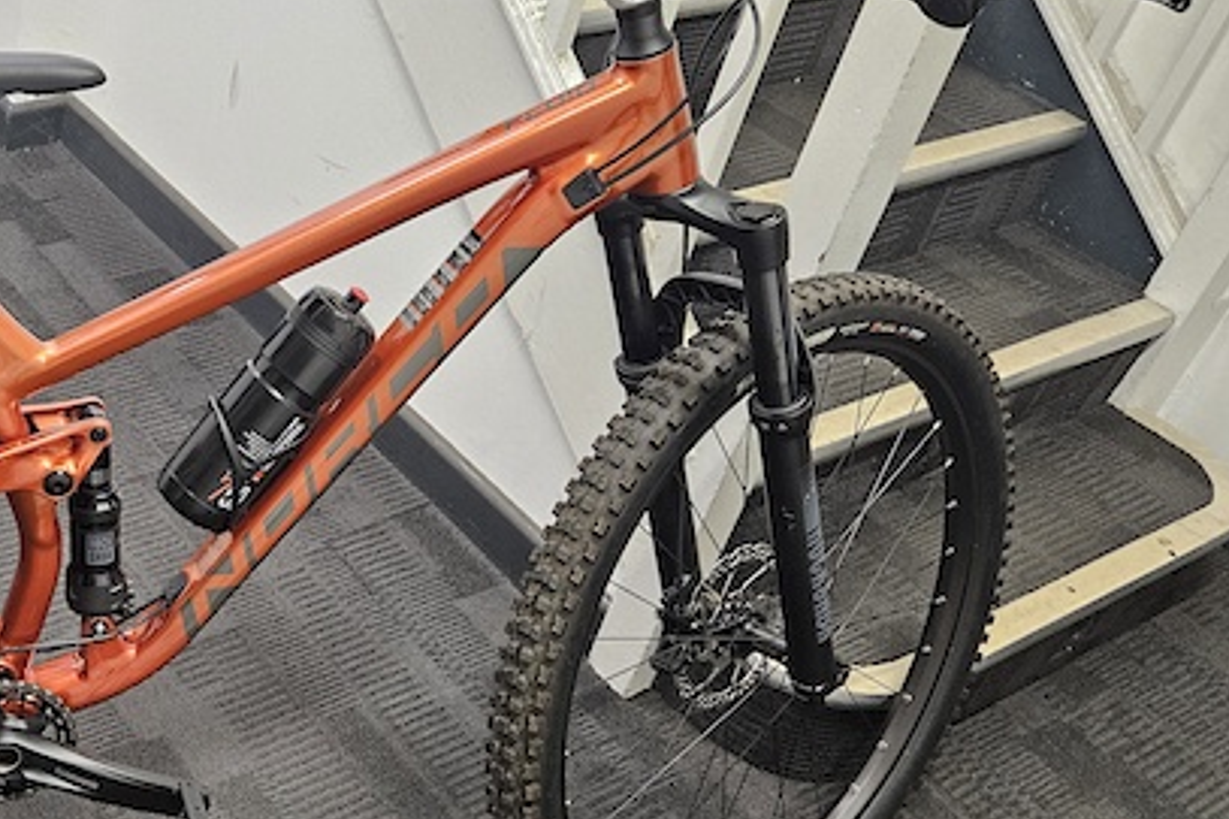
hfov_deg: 39.7
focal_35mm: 47
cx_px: 190
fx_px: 1604
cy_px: 484
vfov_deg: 28.6
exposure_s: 1/100
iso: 640
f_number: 1.8
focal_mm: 5.4
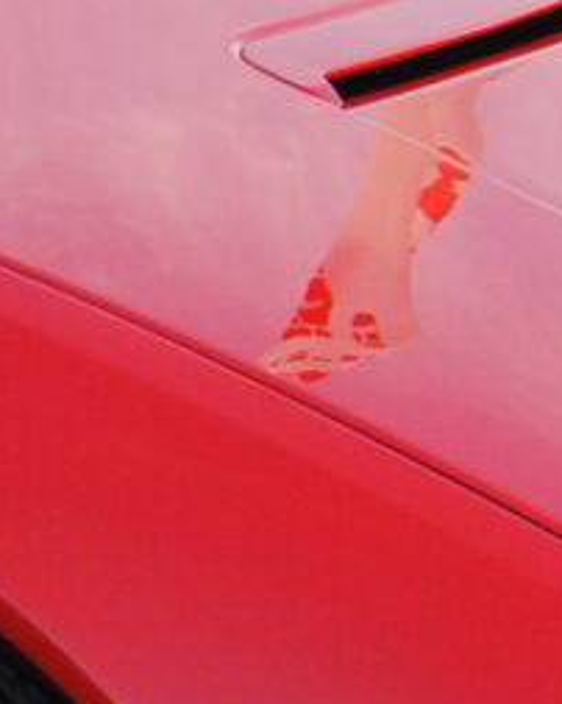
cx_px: -871
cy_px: 378
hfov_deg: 4.8
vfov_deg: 6.2
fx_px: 6536
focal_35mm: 314
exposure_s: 1/100
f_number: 5
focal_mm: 22
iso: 200
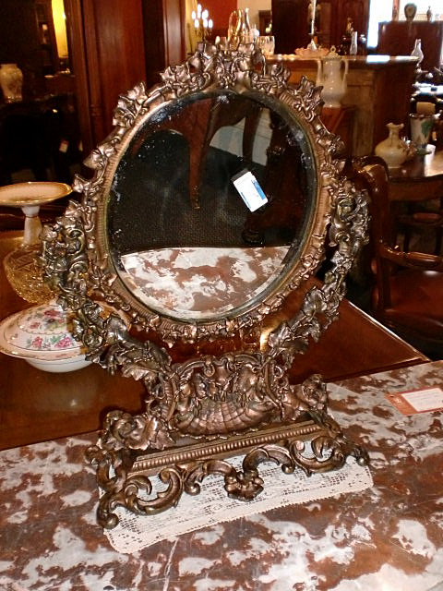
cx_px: 222
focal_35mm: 35
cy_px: 296
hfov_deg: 40.7
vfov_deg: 52.6
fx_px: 597
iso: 400
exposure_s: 1/40
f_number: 3.1
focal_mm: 6.3
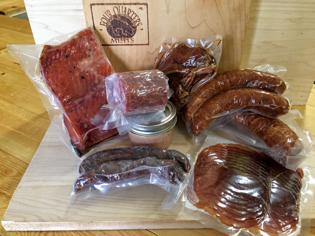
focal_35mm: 29
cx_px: 158
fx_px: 264
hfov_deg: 61.7
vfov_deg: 48.2
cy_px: 118
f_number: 2.2
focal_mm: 4.15
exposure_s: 1/30
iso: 200
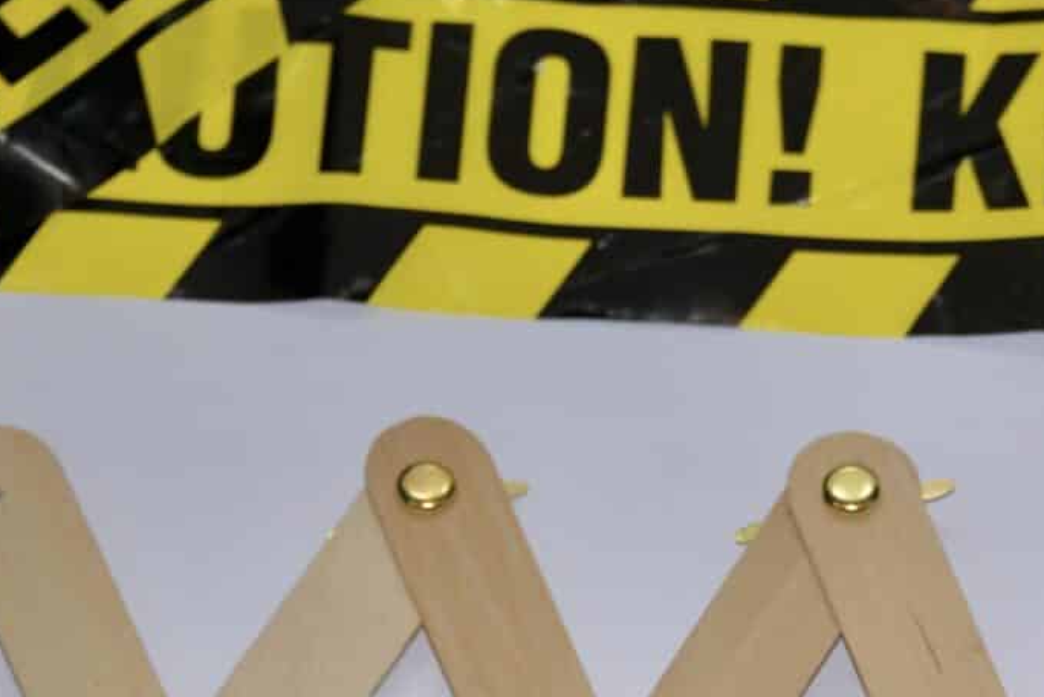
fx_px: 11749
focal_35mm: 405
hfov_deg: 5.1
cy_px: 887
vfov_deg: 3.4
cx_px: 1114
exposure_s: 1/60
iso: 800
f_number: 5.6
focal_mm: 135
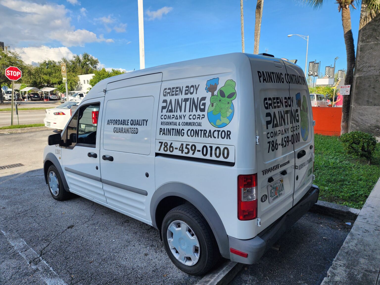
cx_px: 190
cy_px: 142
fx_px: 252
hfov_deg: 73.9
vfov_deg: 58.9
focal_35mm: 23
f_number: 1.8
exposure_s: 1/619
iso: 12
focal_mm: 6.4
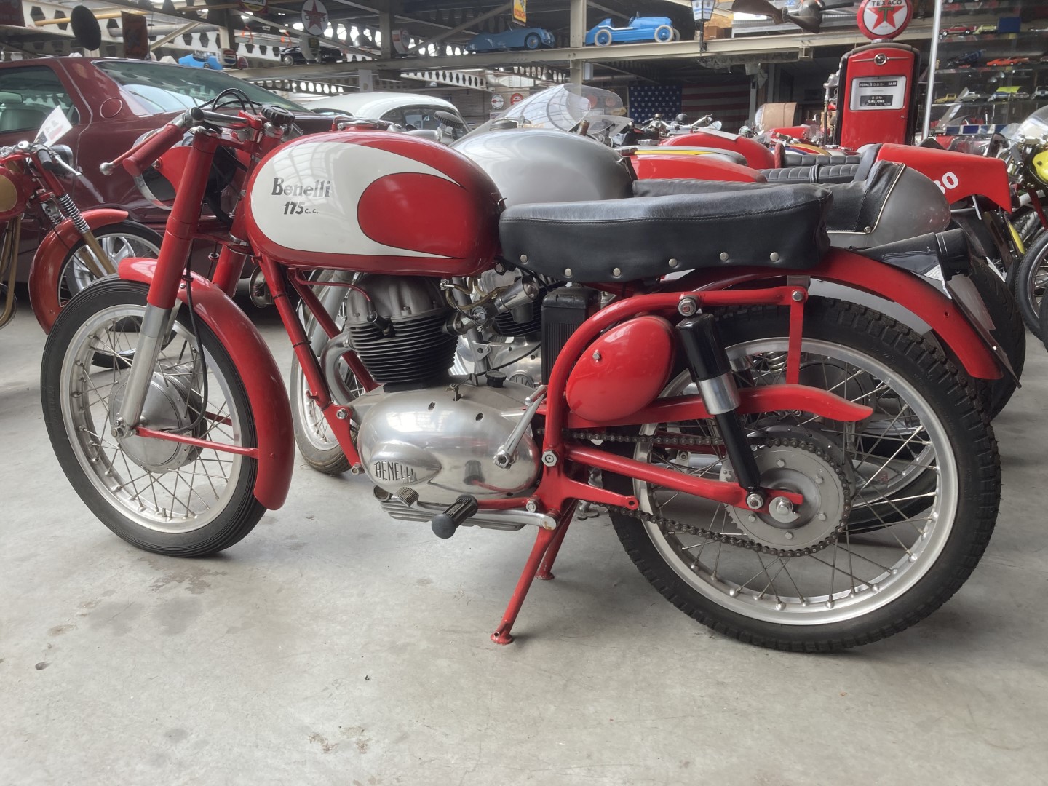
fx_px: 848
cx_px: 524
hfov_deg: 63.4
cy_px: 393
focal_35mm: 28
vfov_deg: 49.7
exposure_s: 1/121
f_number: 1.8
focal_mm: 3.99
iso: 32
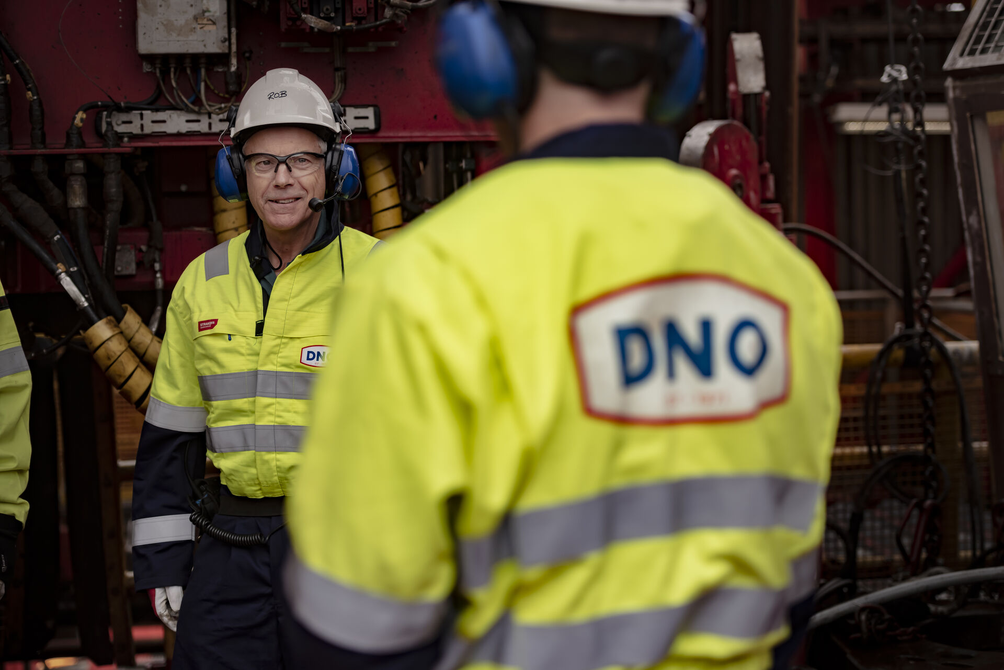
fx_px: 1953
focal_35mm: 70
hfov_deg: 28.8
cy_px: 335
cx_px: 502
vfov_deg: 19.5
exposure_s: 1/3200
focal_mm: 70
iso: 500
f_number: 2.8
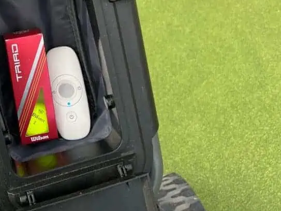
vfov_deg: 28.5
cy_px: 20
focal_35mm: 49
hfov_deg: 36.7
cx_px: 33
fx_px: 398
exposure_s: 1/350
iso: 50
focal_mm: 5.7
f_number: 1.5
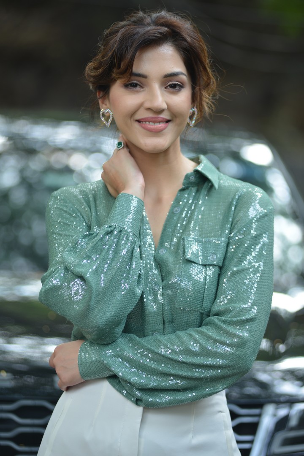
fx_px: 1710
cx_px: 152
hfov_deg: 10.2
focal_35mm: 135
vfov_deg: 15.2
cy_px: 228
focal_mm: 135
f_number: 8
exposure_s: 1/125
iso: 250
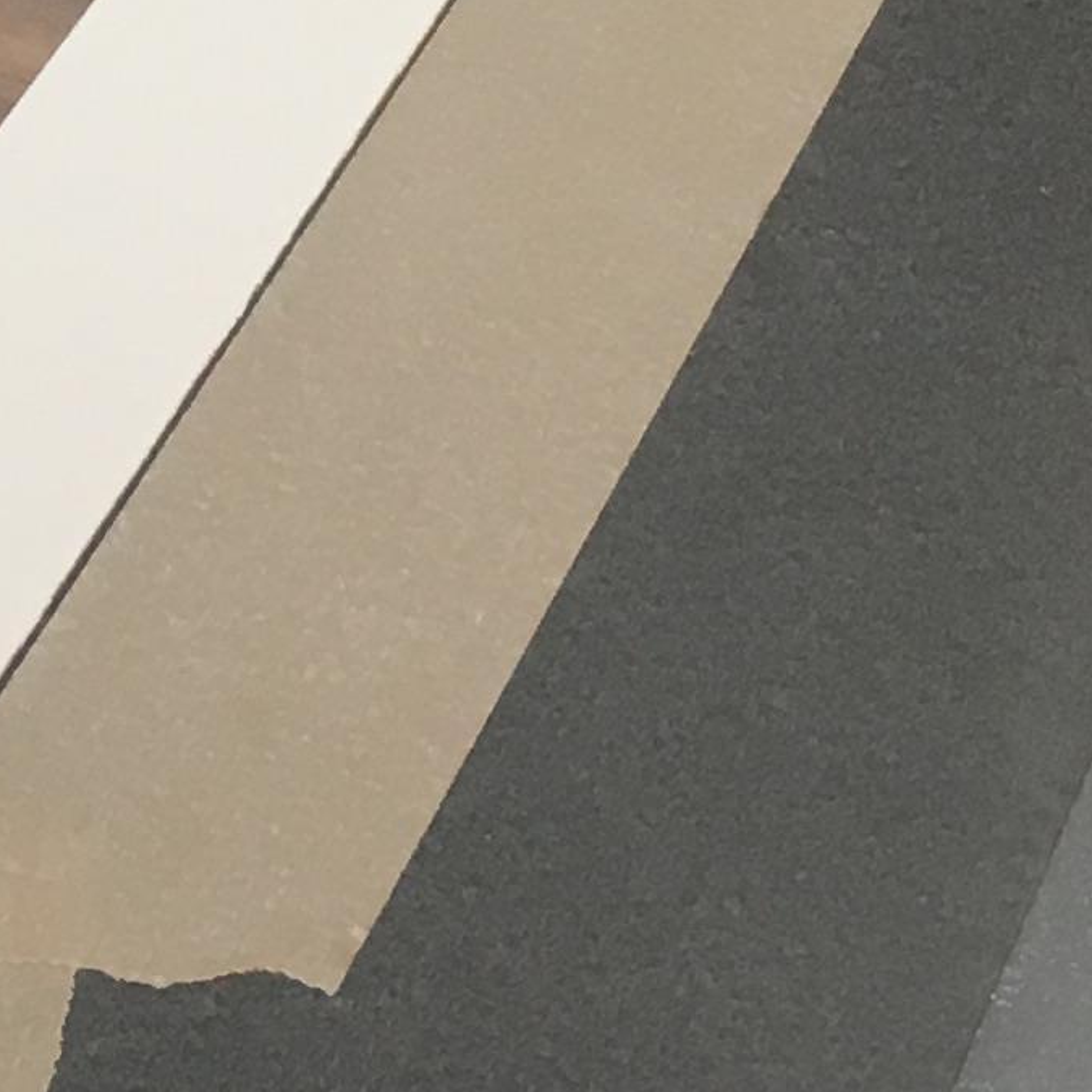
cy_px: -1251
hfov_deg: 11.2
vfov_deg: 10.3
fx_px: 5461
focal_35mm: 153
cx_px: -288
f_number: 2.2
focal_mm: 4.15
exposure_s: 1/33
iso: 64
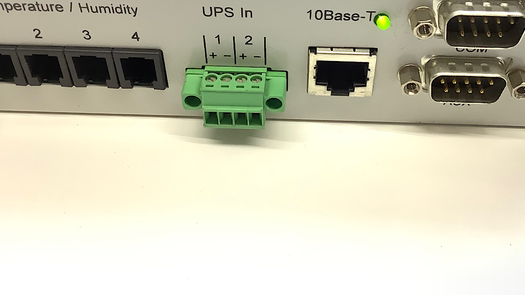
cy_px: 97
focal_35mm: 41
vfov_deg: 28.8
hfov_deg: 49.2
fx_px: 571
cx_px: 300
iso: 160
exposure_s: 1/50
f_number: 2.4
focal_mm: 3.3
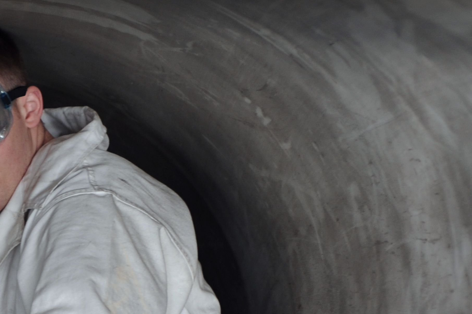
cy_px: 357
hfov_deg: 12.4
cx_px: 104
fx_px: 2162
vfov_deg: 8.2
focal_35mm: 165
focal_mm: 70
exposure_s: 1/50
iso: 320
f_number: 2.8
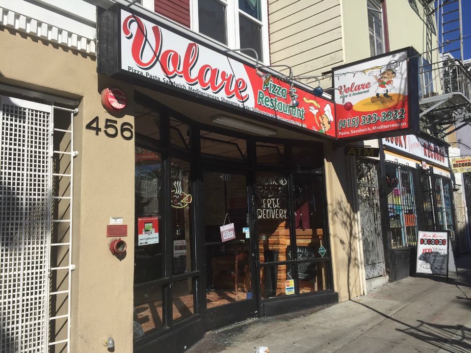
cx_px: 236
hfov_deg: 61.7
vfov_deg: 48.2
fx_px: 395
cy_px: 176
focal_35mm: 29
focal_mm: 4.15
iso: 32
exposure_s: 1/2825
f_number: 2.2
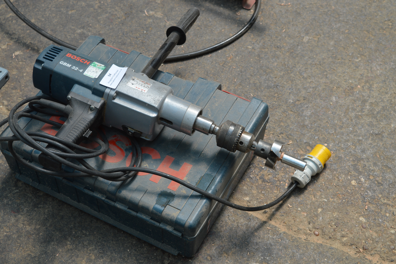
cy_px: 132
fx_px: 692
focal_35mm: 63
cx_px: 198
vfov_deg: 21.5
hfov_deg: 31.9
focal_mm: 42
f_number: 5.6
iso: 200
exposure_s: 1/125
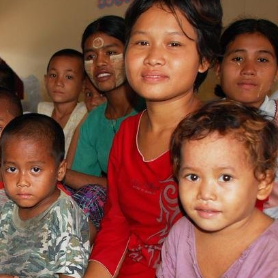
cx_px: 28
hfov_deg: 25.7
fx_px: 591
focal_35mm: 65
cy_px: 173
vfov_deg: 26.4
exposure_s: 1/60
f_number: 4
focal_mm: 26
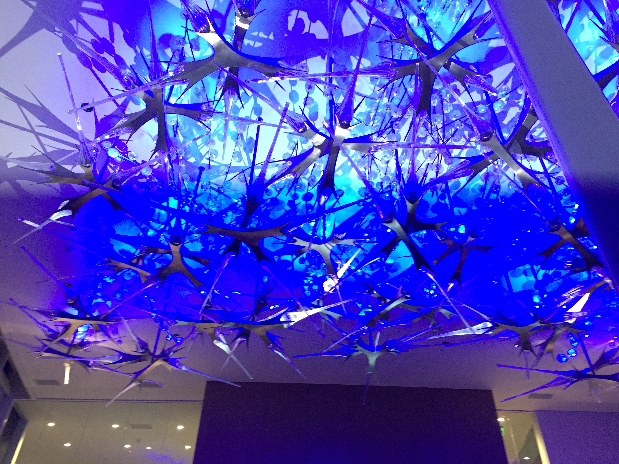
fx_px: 519
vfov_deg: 48.2
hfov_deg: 61.7
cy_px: 232
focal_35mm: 29
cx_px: 310
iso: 250
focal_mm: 4.15
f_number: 2.2
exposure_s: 1/24
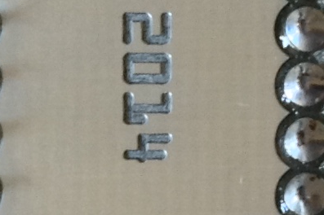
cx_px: 491
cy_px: 301
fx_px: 2014
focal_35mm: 224
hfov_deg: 9.0
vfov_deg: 6.1
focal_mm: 3.3
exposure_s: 1/24
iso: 64
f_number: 2.4
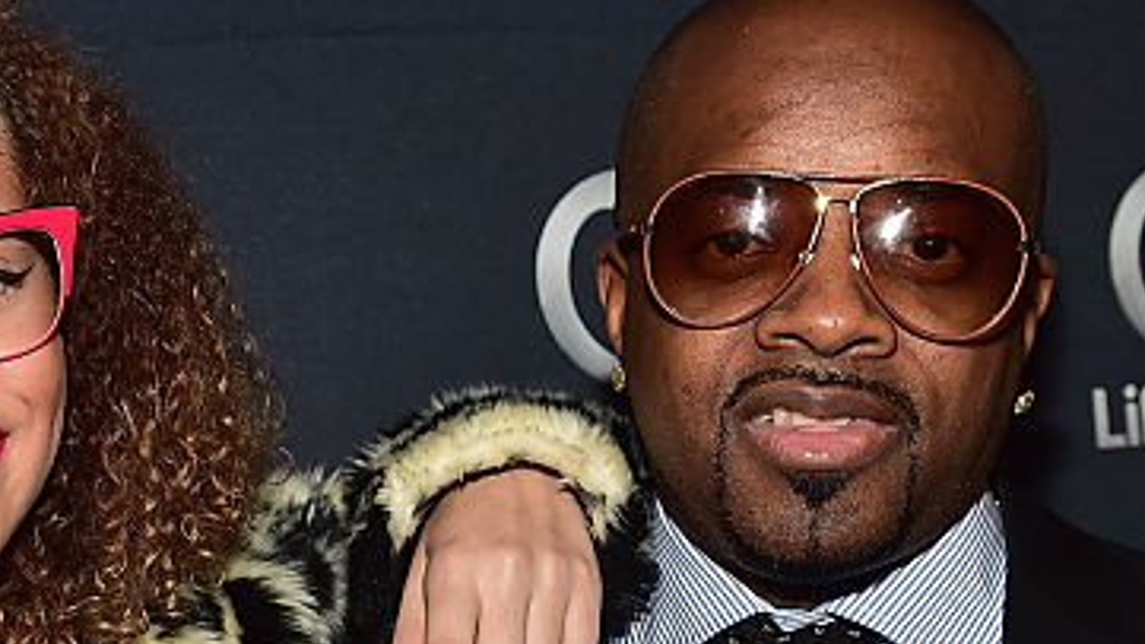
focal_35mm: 95
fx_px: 2884
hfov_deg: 21.9
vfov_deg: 12.4
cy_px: 774
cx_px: 98
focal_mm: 32
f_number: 4
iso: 560
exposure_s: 1/60
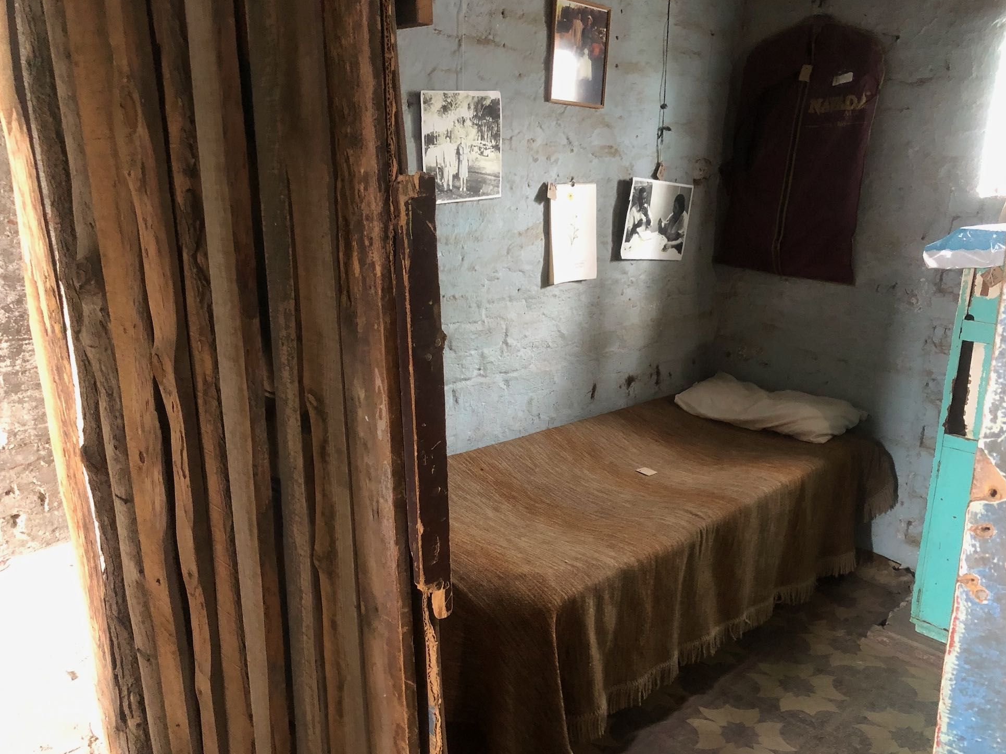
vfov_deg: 48.2
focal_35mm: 29
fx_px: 843
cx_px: 513
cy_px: 379
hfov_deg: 61.7
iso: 80
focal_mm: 4
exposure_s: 1/5
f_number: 1.8
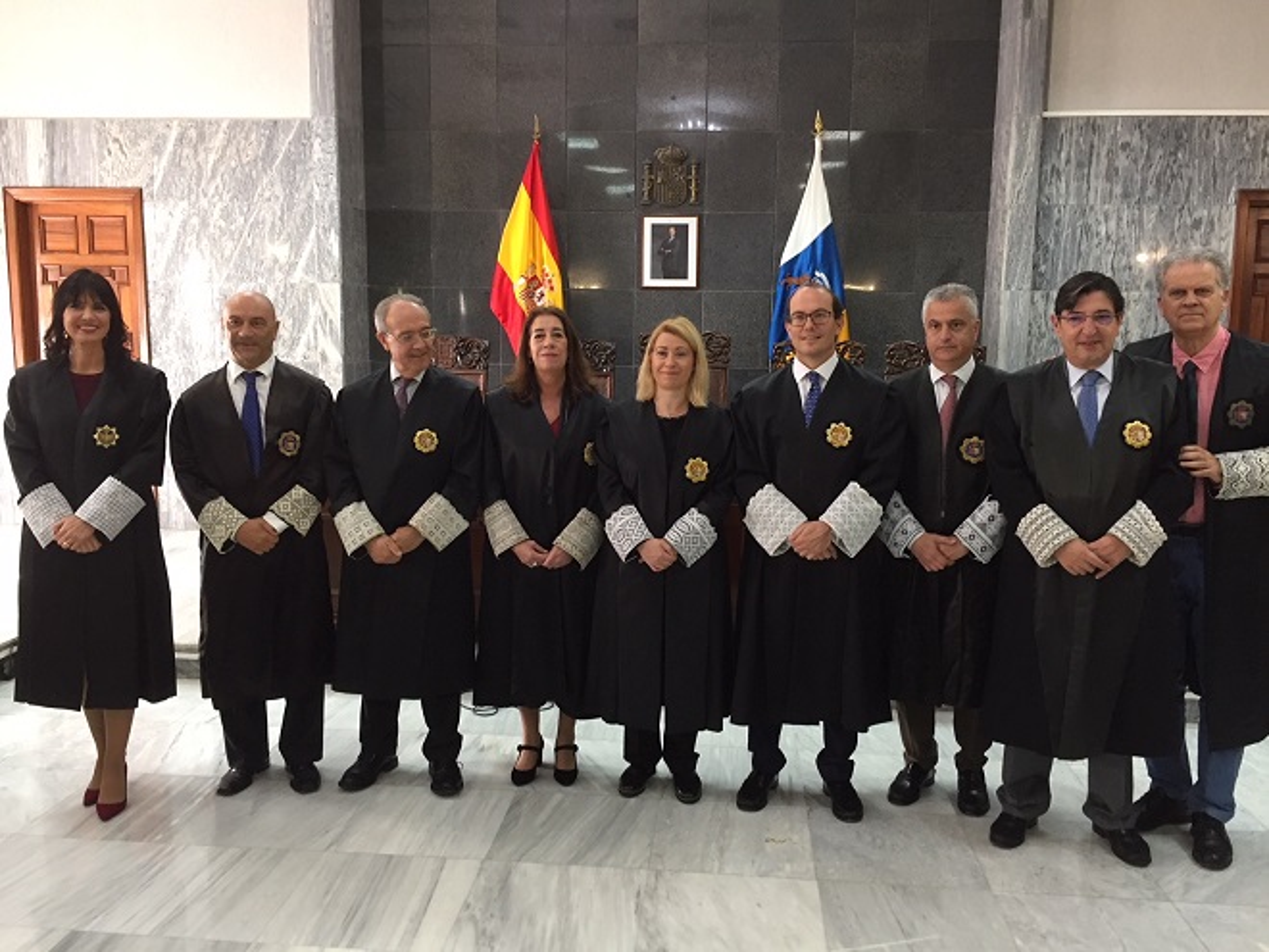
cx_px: 634
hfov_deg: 61.7
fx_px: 1063
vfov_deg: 48.2
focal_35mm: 29
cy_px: 476
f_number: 2.2
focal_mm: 4.15
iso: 160
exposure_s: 1/33
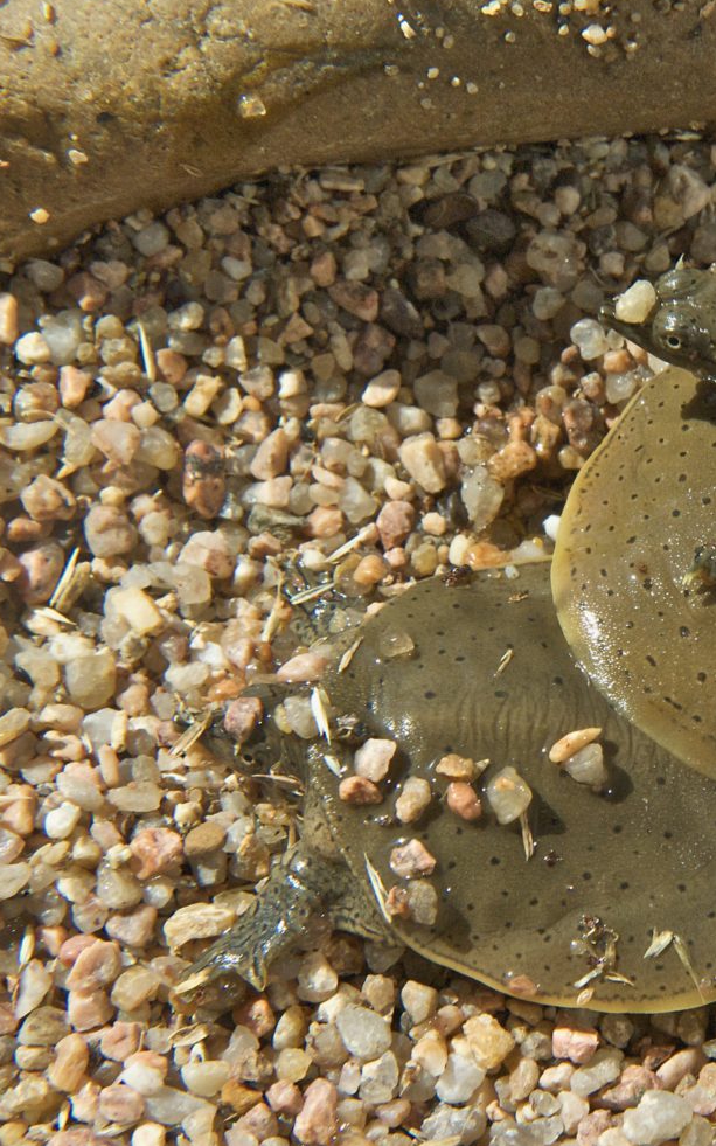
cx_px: 745
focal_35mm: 88
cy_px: 572
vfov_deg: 23.6
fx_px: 2748
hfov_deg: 14.6
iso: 800
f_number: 16
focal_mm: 38
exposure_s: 1/125
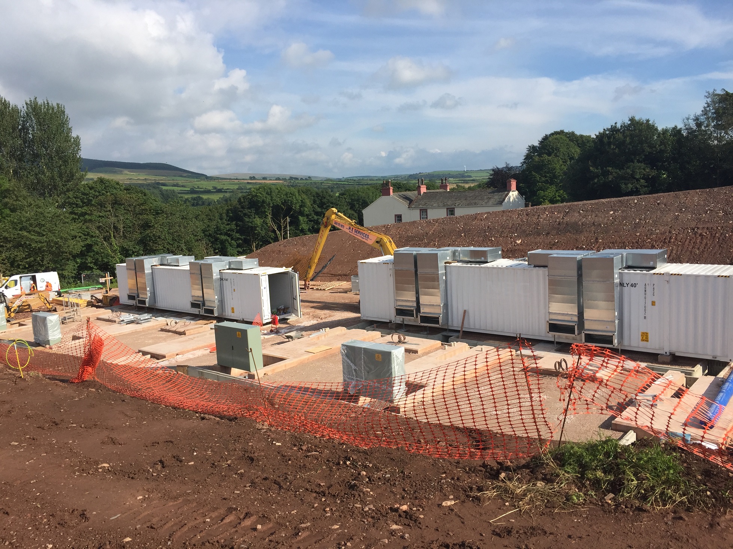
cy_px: 274
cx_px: 366
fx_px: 614
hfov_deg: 61.7
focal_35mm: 29
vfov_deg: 48.2
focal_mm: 4.15
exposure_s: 1/1883
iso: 32
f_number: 2.2
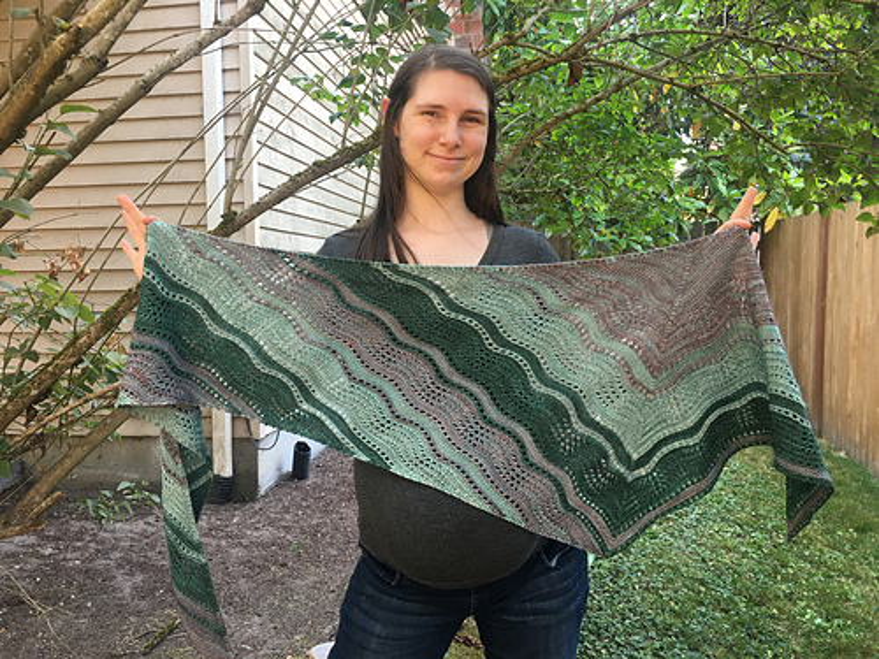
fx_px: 736
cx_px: 440
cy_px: 330
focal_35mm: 29
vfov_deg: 48.2
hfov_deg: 61.7
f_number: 2.2
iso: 25
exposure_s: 1/40
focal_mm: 4.15
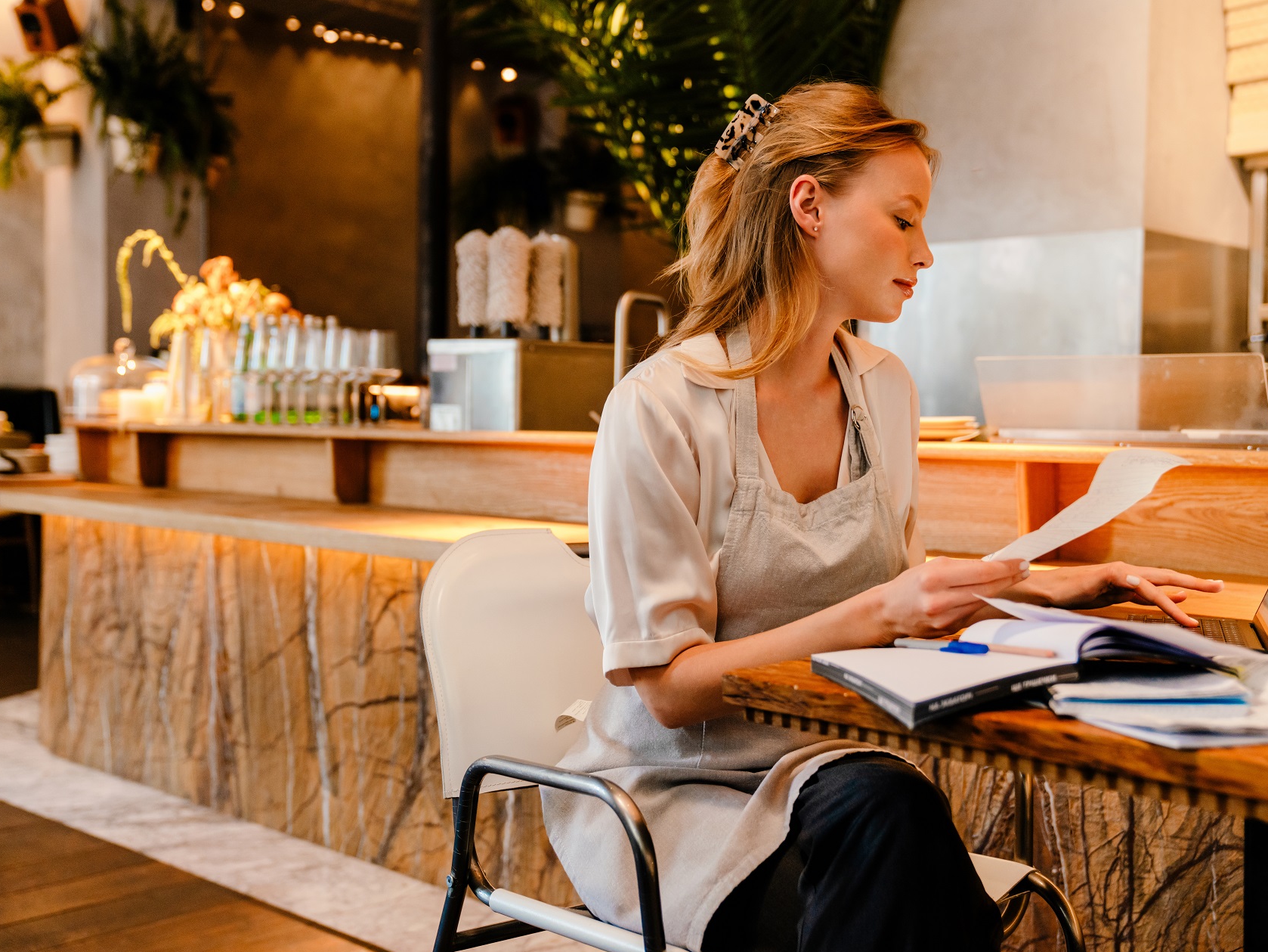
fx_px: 1612
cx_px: 679
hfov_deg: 42.9
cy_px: 472
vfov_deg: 32.9
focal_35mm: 44
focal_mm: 40
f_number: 2.8
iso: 1600
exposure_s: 1/125
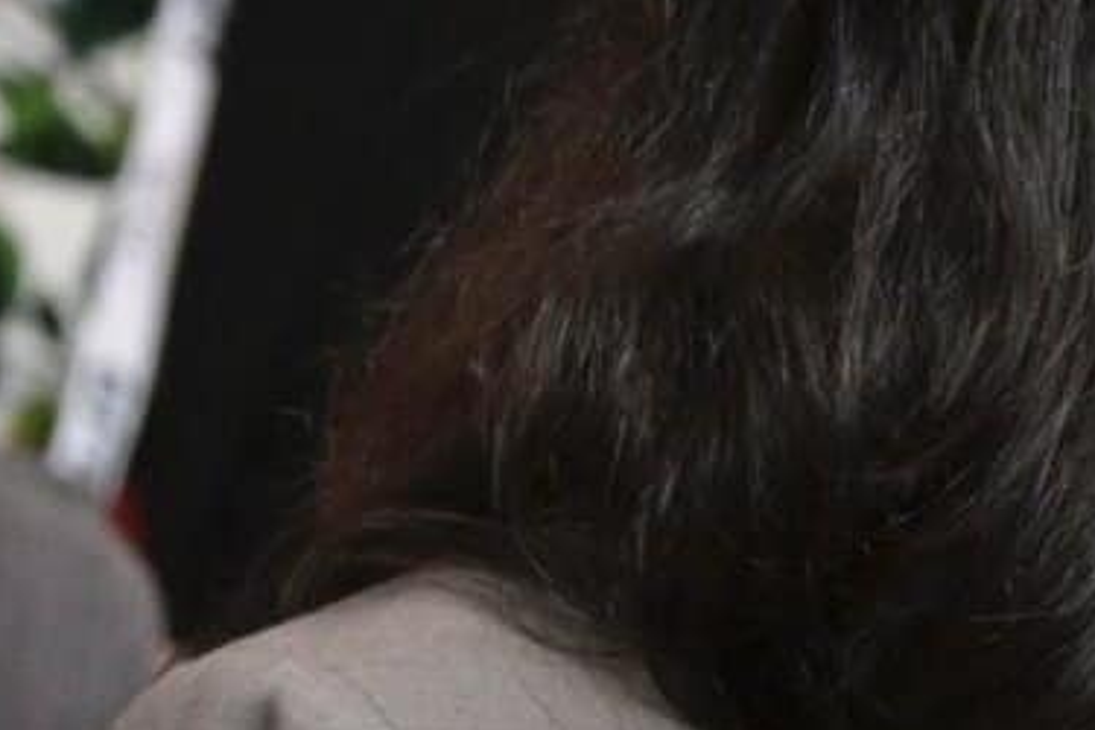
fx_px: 23358
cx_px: 2932
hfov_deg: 2.7
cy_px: 1115
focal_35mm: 768
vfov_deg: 1.8
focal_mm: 120
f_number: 7.1
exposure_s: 1/125
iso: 3200
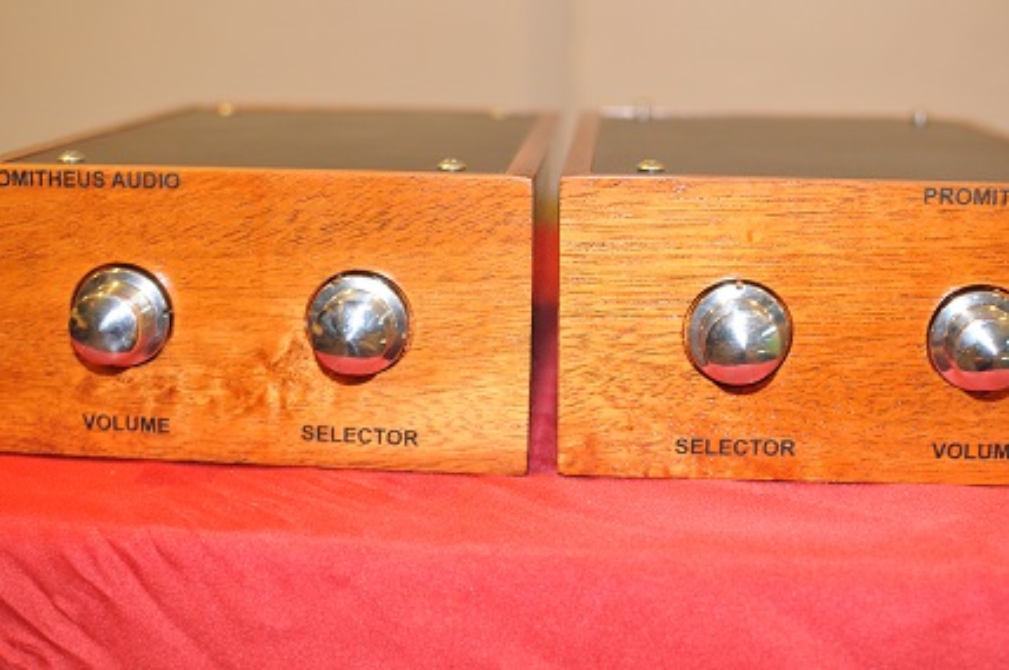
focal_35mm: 52
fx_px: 1470
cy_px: 335
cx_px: 504
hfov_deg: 37.9
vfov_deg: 25.7
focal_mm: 35
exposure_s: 1/15
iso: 400
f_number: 2.8
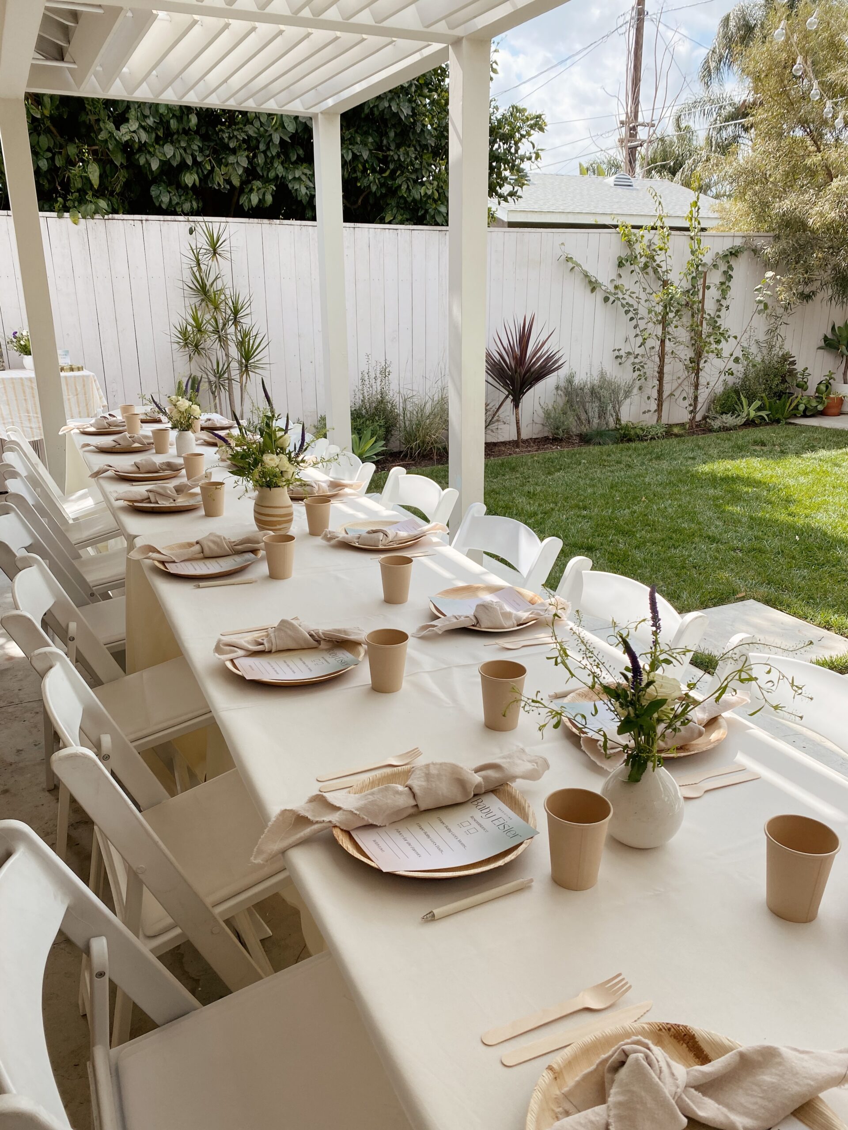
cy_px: 565
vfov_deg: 67.3
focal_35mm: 26
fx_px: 849
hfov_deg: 53.1
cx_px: 424
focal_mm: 4.25
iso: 32
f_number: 1.8
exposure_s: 1/1025
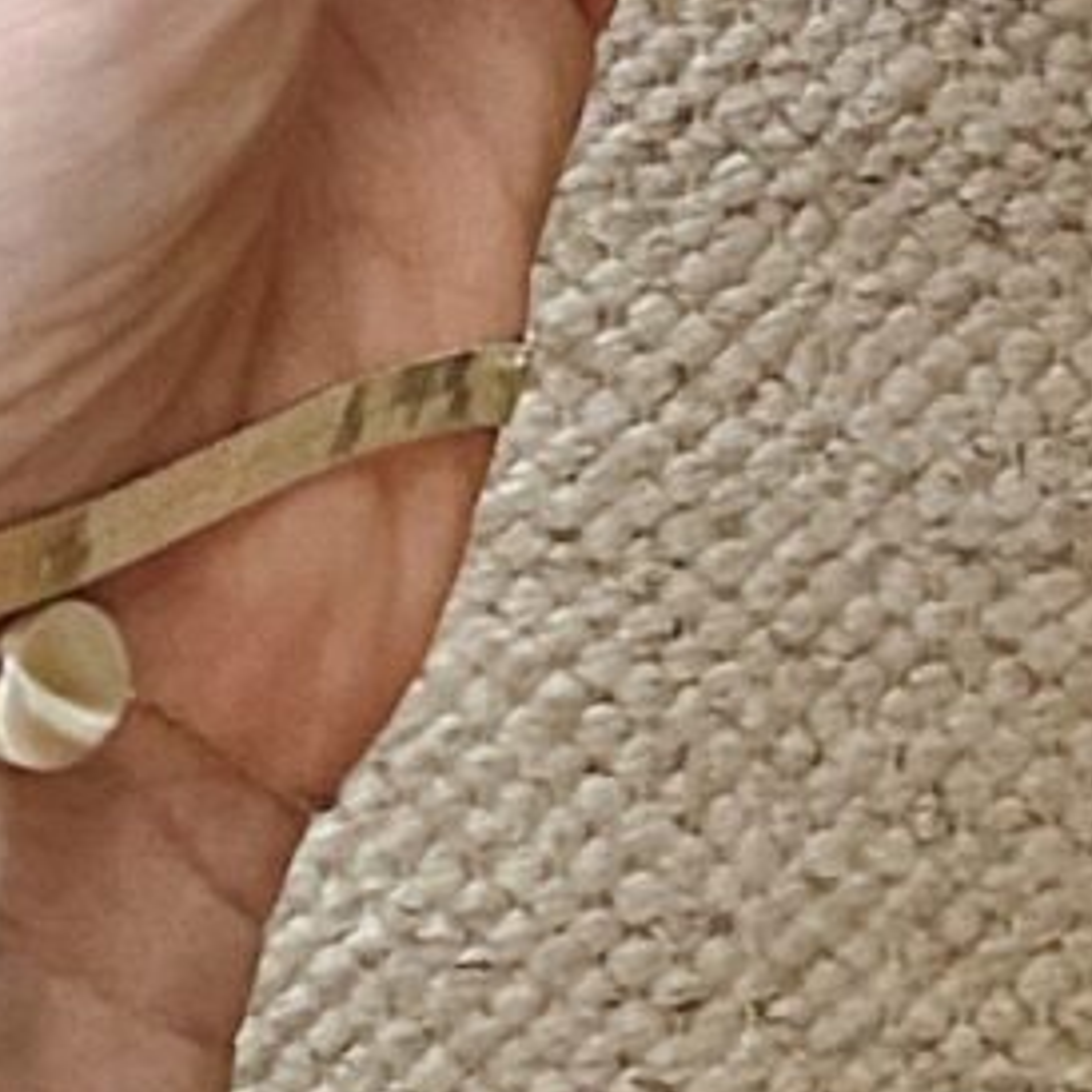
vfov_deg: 7.8
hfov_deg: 9.2
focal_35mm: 172
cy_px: -2873
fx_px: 6139
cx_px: 2591
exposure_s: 1/60
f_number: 1.8
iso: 320
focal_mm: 4.25
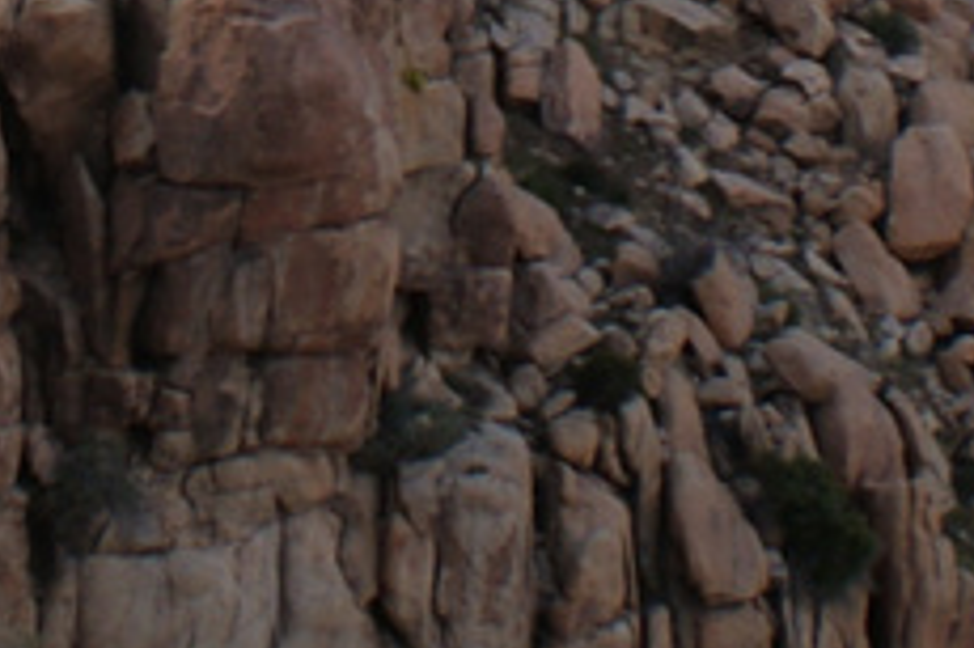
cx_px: 354
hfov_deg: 7.5
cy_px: -961
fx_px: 7408
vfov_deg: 4.9
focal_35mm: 274
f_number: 9
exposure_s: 1/80
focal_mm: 26
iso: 100
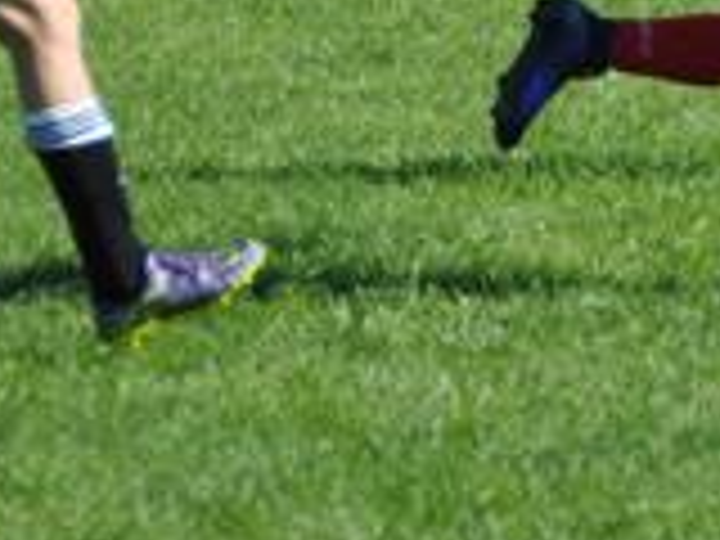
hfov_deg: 3.6
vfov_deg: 2.7
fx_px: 11565
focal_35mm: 556
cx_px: 954
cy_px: -164
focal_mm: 112
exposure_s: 1/1600
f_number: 6.3
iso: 400
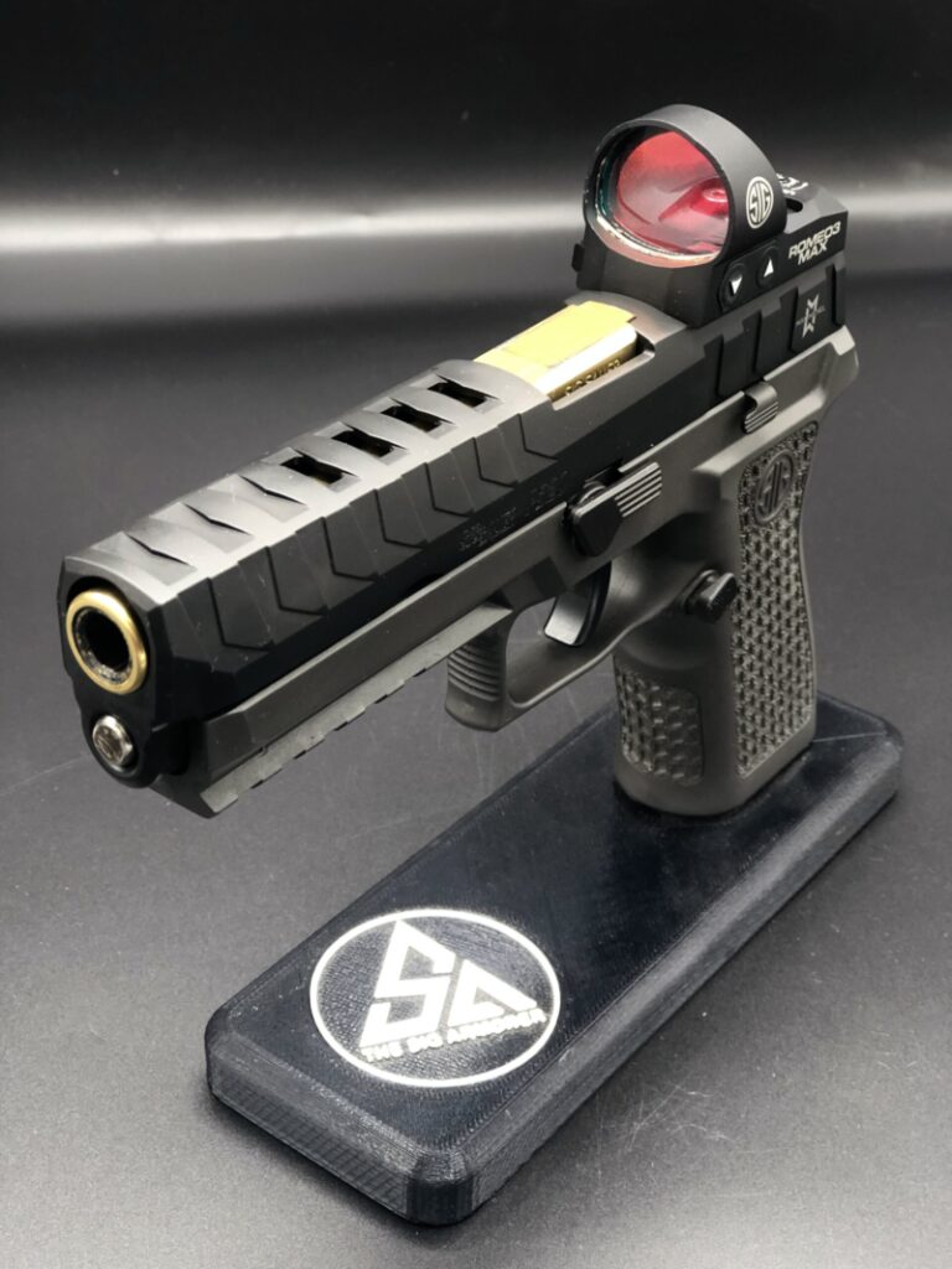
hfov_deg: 25.7
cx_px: 476
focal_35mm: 57
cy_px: 634
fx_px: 2090
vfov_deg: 33.8
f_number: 2.8
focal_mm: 6.6
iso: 50
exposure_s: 1/30
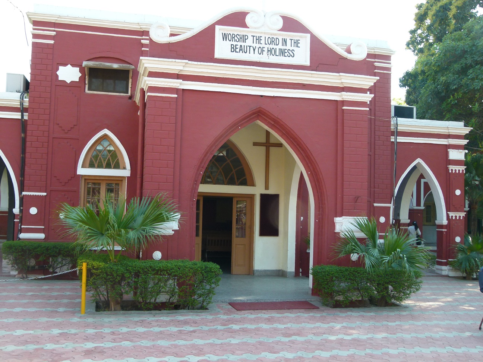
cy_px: 181
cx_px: 242
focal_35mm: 39
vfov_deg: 36.8
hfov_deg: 47.9
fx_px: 544
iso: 100
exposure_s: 1/125
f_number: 3.6
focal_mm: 7
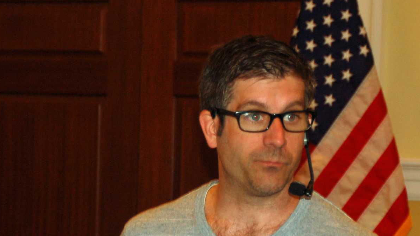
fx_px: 1971
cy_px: 236
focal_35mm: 177
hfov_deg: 12.2
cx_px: 248
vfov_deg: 6.8
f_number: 5.3
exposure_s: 1/60
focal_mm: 66
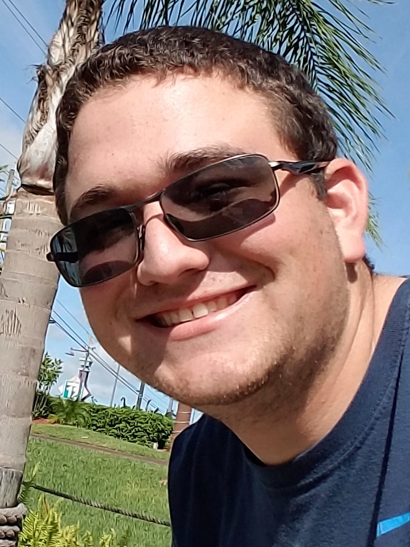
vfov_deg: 79.0
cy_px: 274
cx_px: 205
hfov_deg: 63.4
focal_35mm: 21
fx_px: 332
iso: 50
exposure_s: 1/2296
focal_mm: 2.1
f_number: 1.7
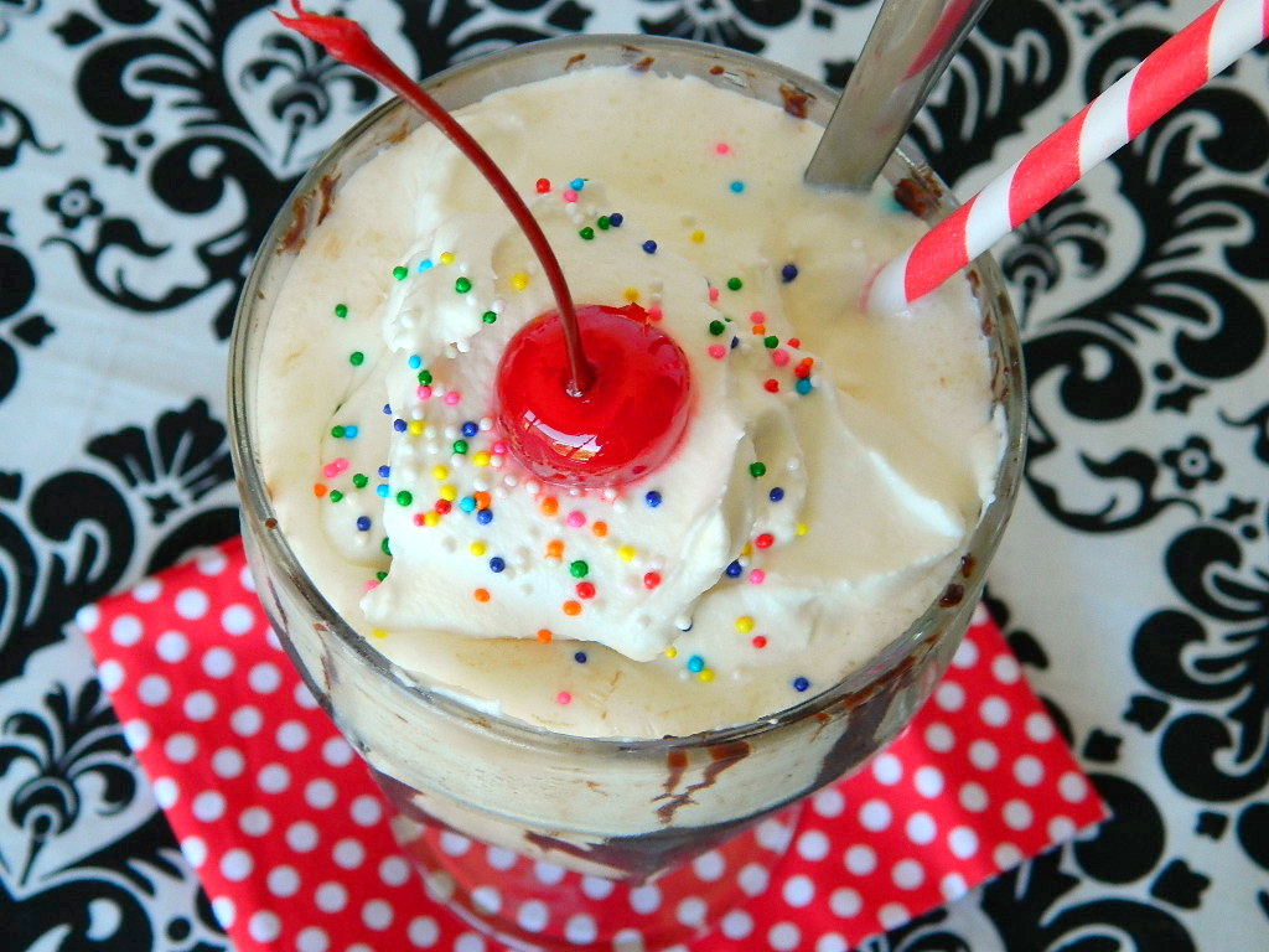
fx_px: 2090
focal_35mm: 57
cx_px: 634
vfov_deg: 25.7
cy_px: 476
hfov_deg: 33.8
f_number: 3.8
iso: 160
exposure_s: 1/50
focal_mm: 10.2
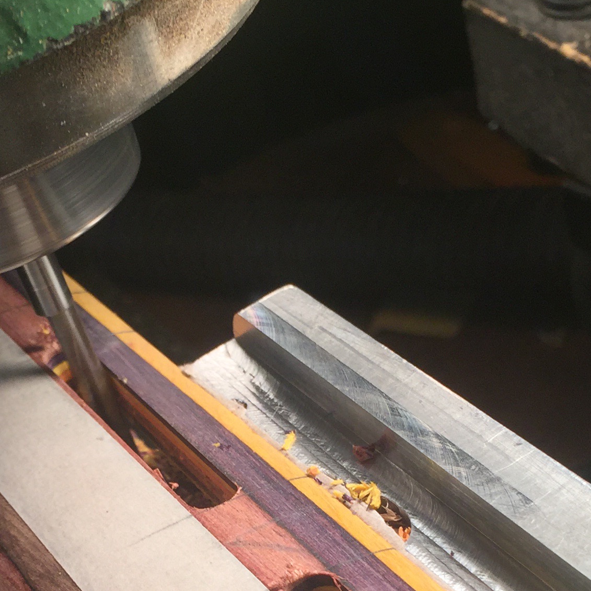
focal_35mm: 74
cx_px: 263
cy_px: 590
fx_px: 1429
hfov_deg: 23.3
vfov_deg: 22.5
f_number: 2.2
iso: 32
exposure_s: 1/159
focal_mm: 4.15
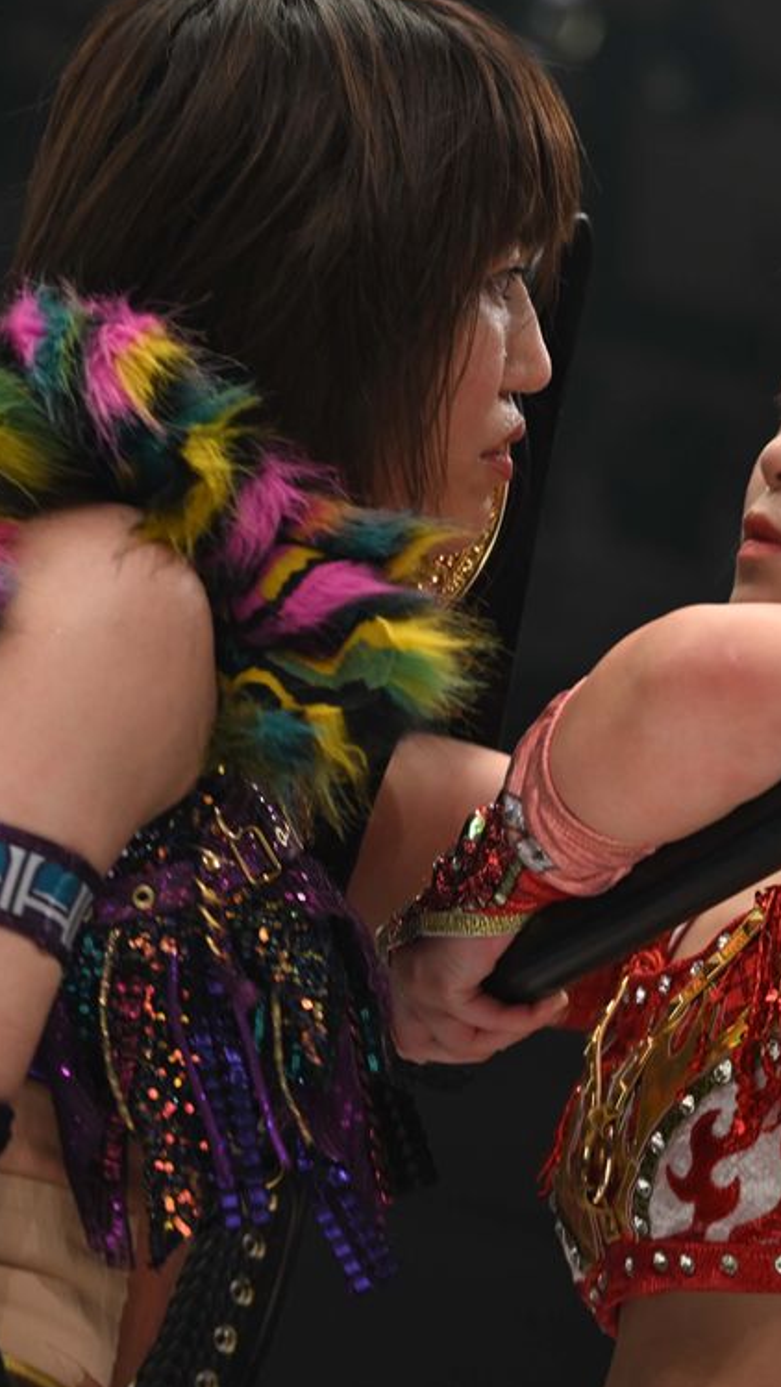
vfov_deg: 10.7
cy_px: 657
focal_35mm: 201
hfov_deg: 6.0
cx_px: 596
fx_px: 7398
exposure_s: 1/500
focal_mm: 120
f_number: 4
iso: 800
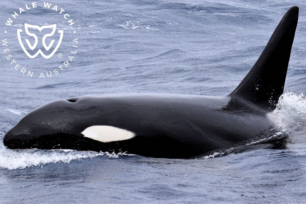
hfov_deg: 9.2
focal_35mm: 225
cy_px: 102
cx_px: 153
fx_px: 1912
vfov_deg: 6.1
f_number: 6.3
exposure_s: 1/1600
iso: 400
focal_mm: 150
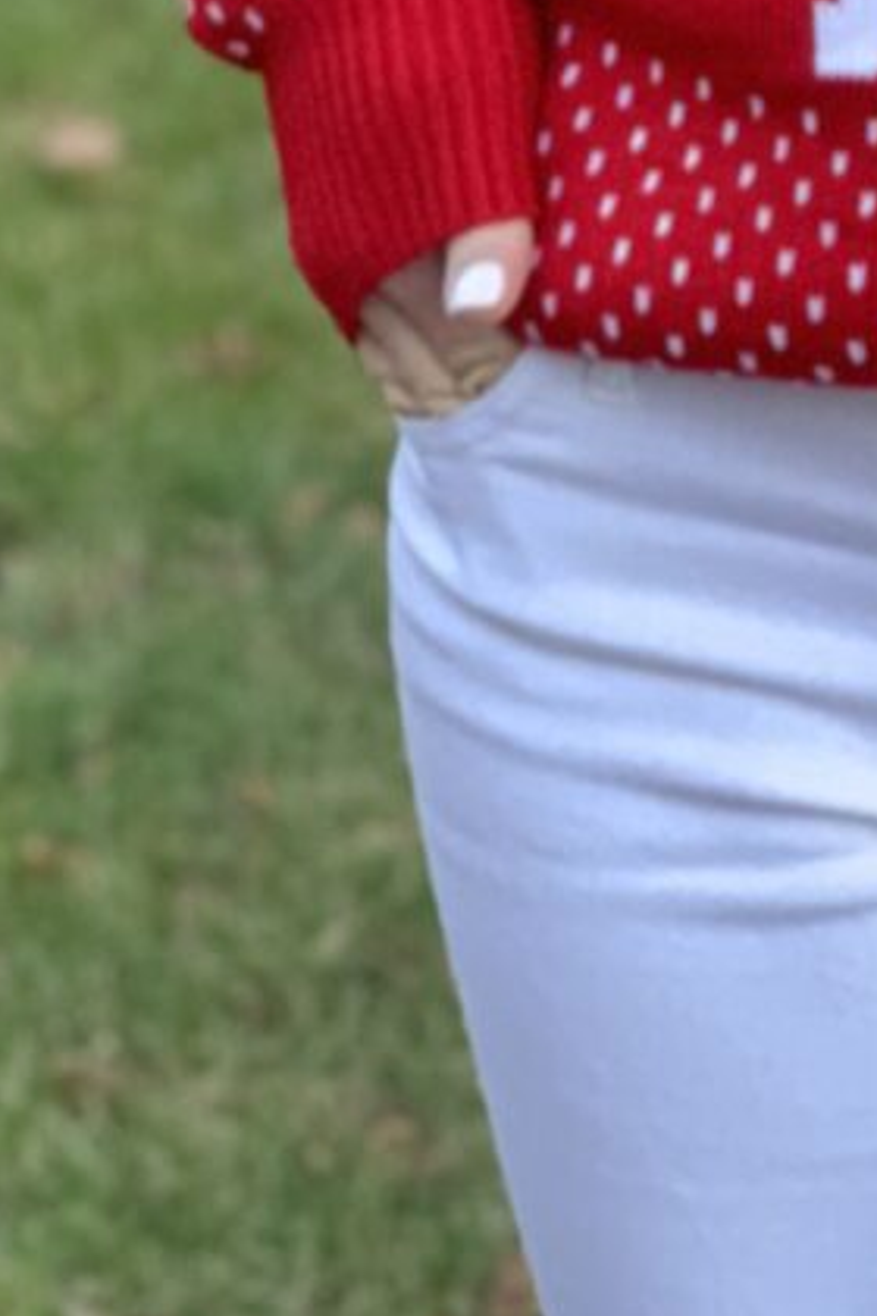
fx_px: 7235
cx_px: 1015
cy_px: -1053
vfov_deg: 9.8
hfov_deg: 6.9
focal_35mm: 198
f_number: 2.4
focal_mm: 6
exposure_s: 1/60
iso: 125
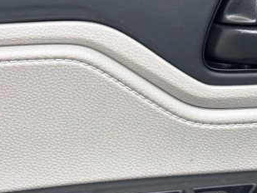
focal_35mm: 159
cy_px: 218
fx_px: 1181
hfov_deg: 12.2
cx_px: 291
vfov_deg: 9.2
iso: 250
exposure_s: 1/40
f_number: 1.78
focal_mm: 6.86
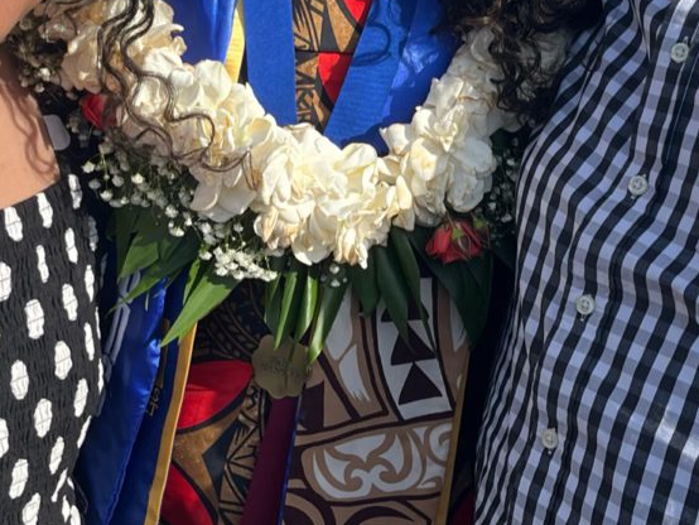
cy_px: 65
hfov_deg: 27.0
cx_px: 395
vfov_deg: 20.1
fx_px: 1455
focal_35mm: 72
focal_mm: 5.1
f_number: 1.6
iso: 50
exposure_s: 1/2024
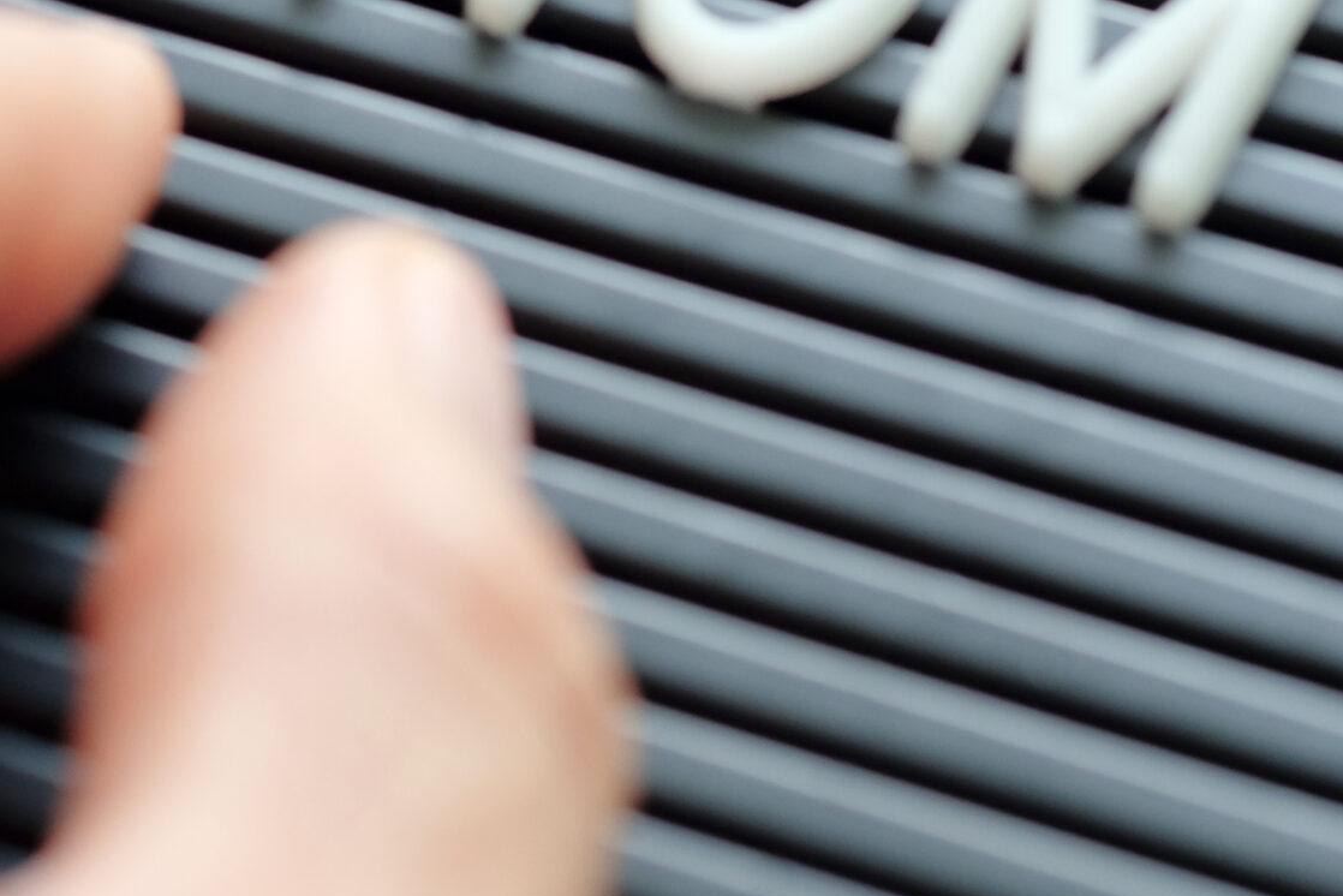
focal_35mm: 206
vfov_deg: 6.6
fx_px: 7686
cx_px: 229
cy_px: -52
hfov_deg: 10.0
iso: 640
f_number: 4
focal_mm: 60
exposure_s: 1/60
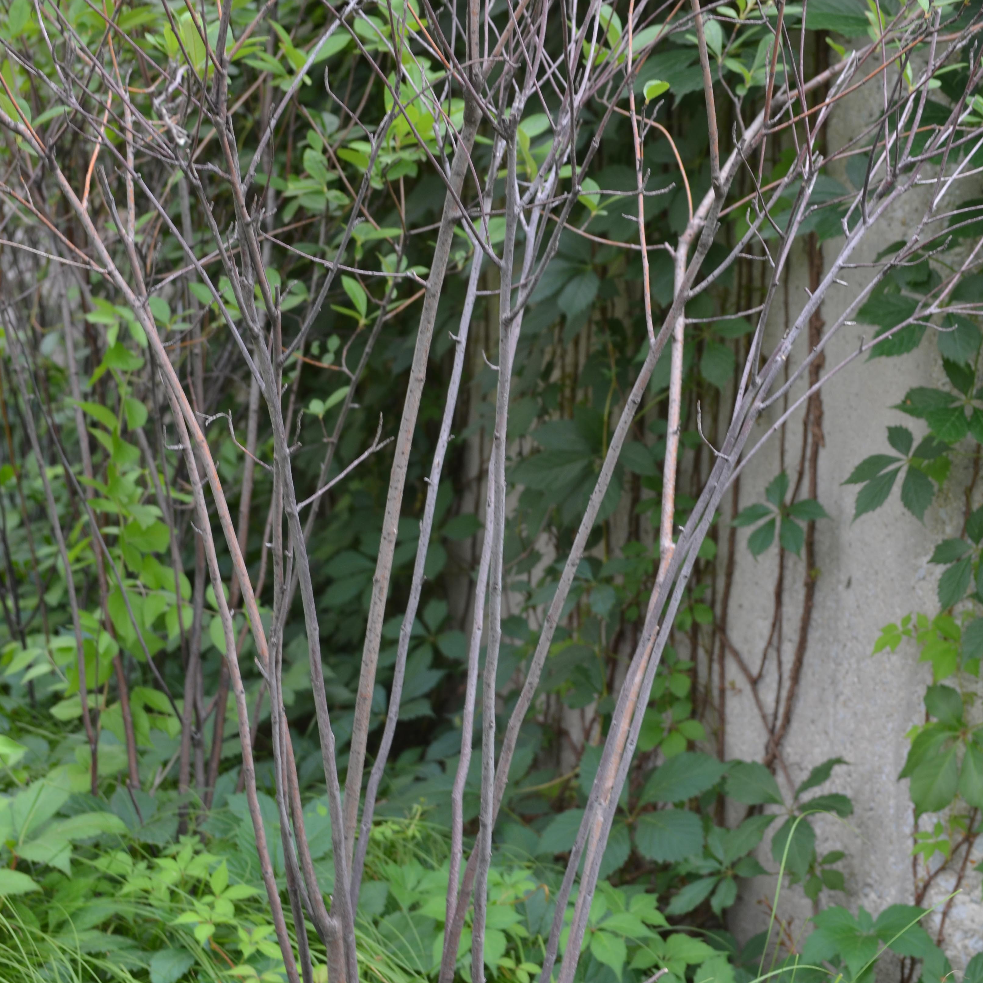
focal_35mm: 74
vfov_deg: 23.4
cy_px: 516
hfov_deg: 23.4
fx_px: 2377
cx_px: 488
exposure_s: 1/60
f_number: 7.1
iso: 200
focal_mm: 38
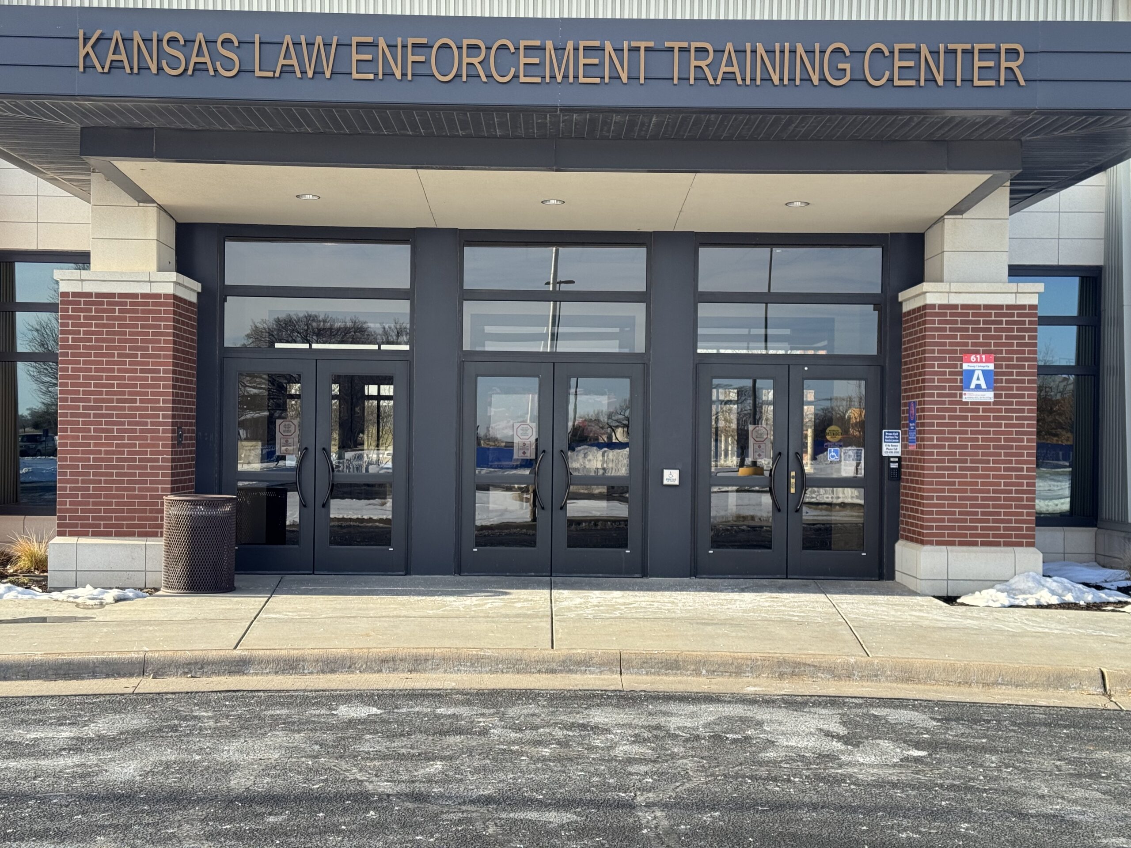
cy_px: 424
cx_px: 566
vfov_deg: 30.3
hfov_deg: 39.7
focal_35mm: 48
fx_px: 1568
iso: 64
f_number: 1.78
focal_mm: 6.76
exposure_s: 1/1027
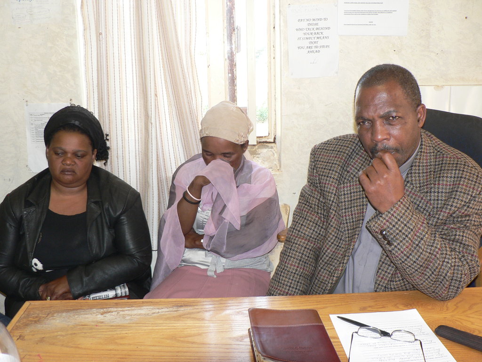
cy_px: 181
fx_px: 501
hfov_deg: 51.4
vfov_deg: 39.7
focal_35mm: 36
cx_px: 241
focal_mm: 6
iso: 100
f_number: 2.8
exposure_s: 1/30
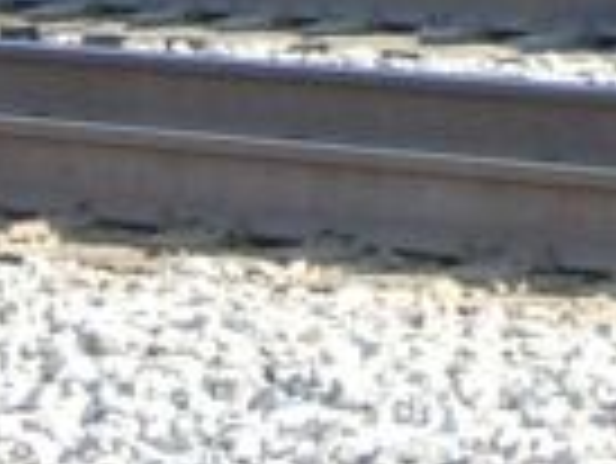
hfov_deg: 3.7
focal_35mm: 538
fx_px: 9582
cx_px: 1021
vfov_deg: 2.7
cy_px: -887
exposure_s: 1/166
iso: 64
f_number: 3.7
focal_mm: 14.9
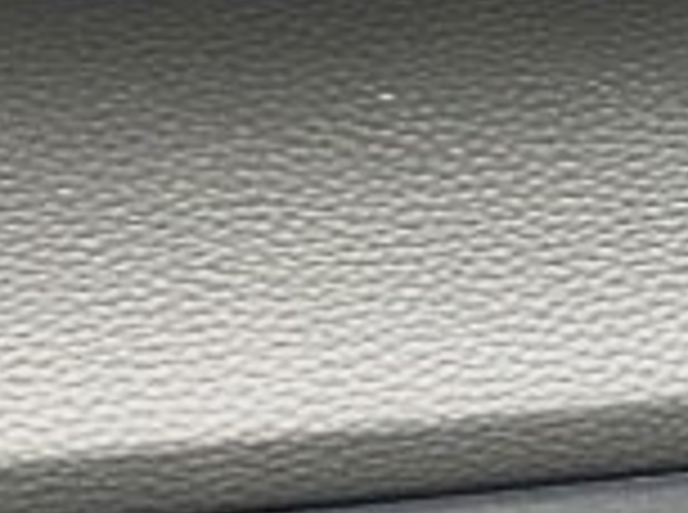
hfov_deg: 5.7
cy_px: 225
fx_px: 6385
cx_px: 2095
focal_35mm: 322
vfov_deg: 4.6
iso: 640
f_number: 1.78
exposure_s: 1/24
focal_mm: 6.86
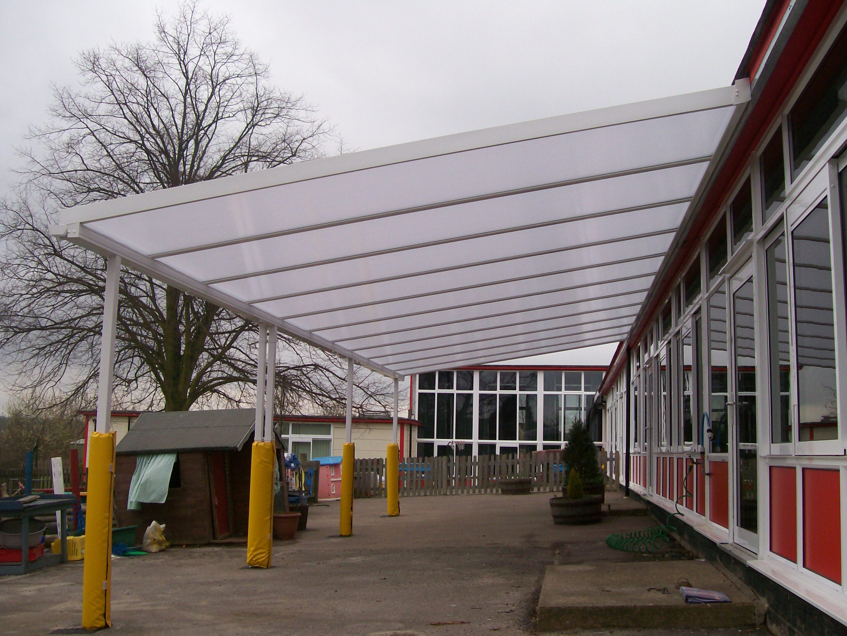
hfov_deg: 51.4
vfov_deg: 39.7
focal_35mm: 36
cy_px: 318
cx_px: 424
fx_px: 881
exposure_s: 1/665
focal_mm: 6
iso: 80
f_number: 2.7
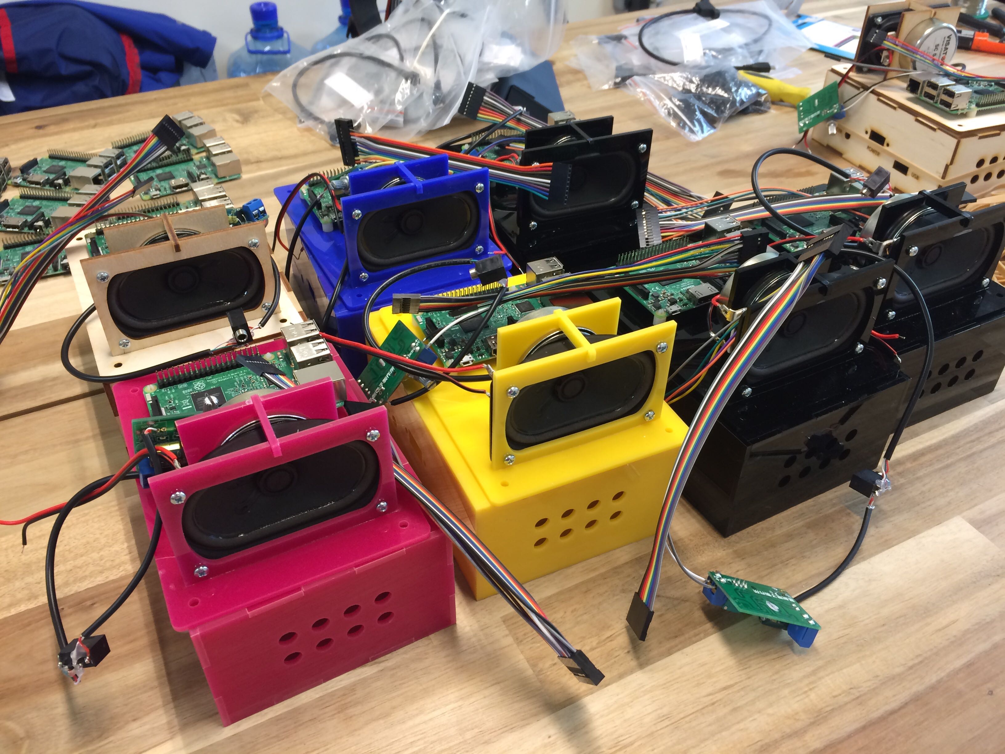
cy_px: 377
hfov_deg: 61.7
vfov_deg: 48.2
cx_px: 502
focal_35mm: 29
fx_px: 842
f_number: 2.2
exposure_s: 1/33
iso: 100
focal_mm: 4.15
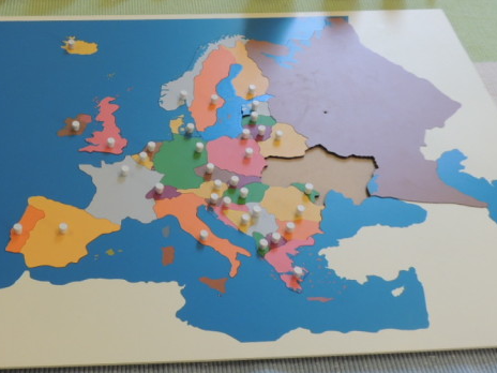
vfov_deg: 27.3
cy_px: 108
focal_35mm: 53
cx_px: 125
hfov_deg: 35.4
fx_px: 761
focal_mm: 4.3
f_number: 3
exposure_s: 1/30
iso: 125
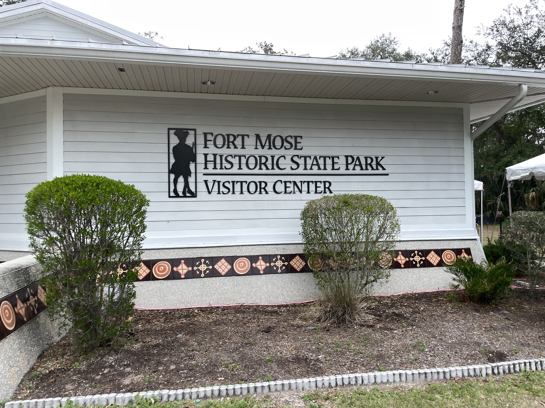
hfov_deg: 67.3
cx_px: 272
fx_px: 409
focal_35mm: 26
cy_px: 204
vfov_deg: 53.1
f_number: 1.6
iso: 32
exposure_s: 1/744
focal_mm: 4.2
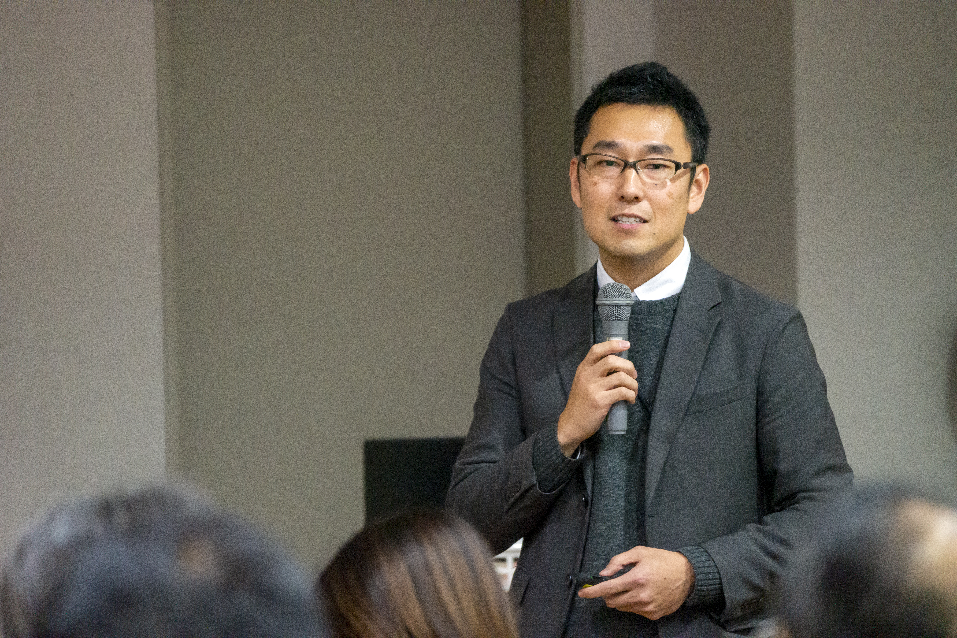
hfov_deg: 6.9
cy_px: 319
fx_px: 7974
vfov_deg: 4.6
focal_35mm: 300
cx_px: 478
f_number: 5.6
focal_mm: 300
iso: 6400
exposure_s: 1/60
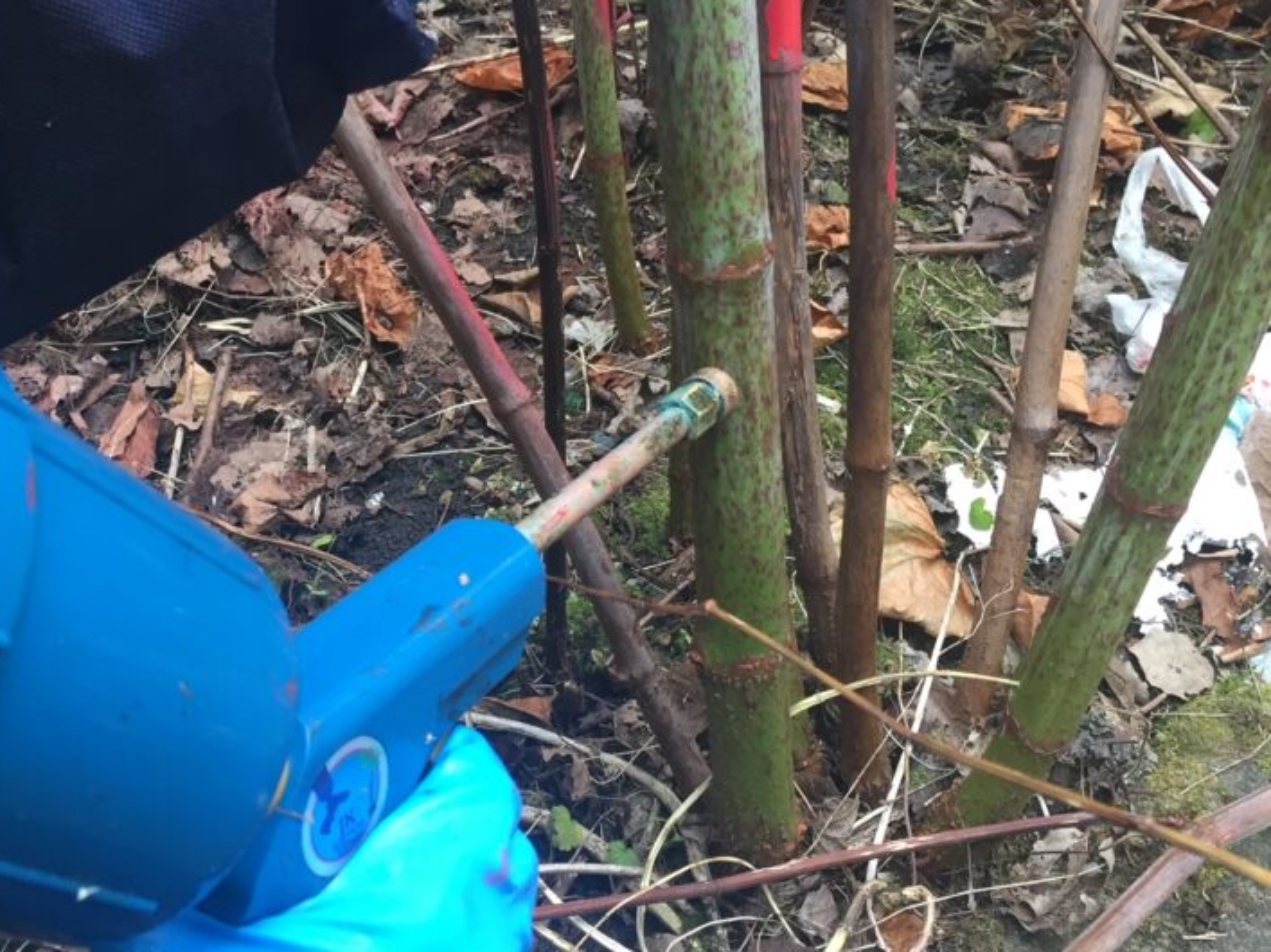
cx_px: 381
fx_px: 1542
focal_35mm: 42
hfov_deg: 43.9
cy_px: 375
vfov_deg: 34.2
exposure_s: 1/40
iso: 32
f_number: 2.2
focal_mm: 4.15
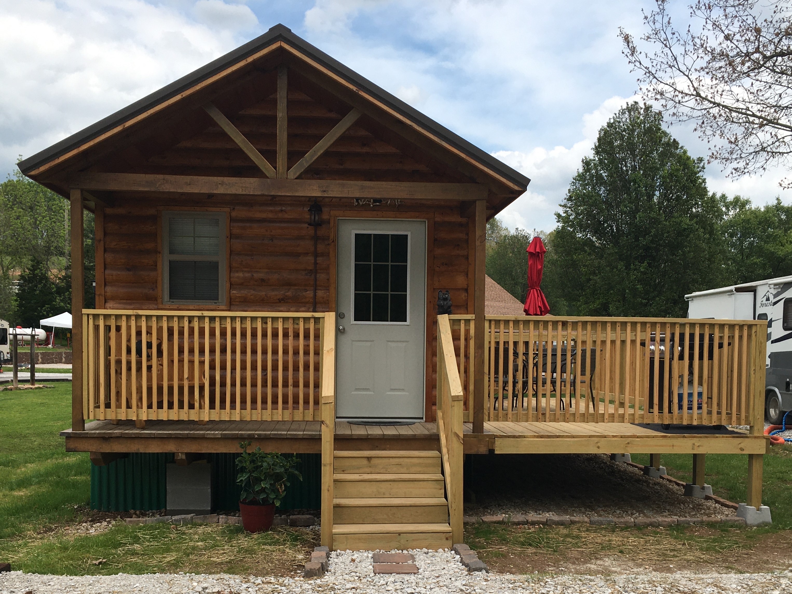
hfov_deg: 61.7
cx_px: 396
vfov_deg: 48.2
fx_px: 664
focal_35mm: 29
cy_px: 297
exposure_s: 1/1350
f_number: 2.2
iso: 25
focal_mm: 4.15
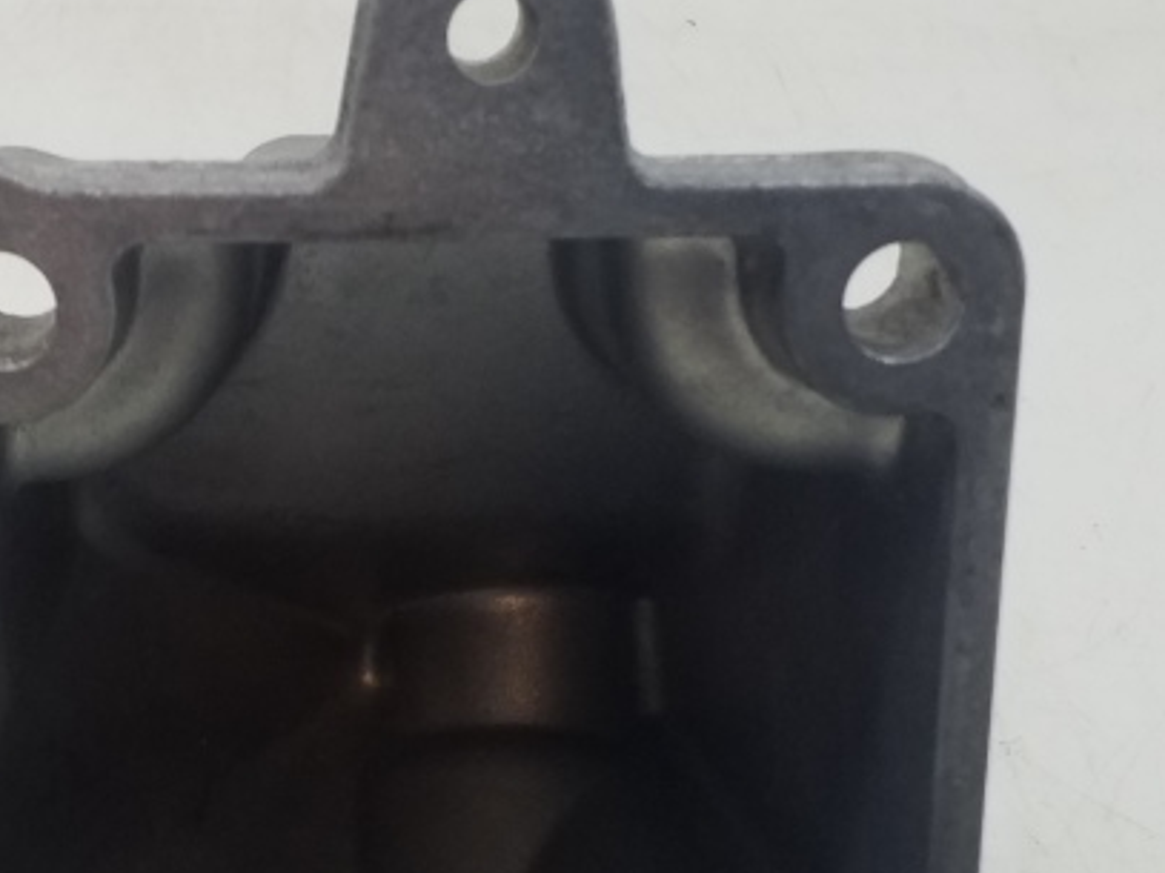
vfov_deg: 21.4
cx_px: 243
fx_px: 2288
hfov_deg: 28.0
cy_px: 687
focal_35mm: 68
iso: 100
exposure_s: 1/50
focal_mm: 3.6
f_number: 1.9
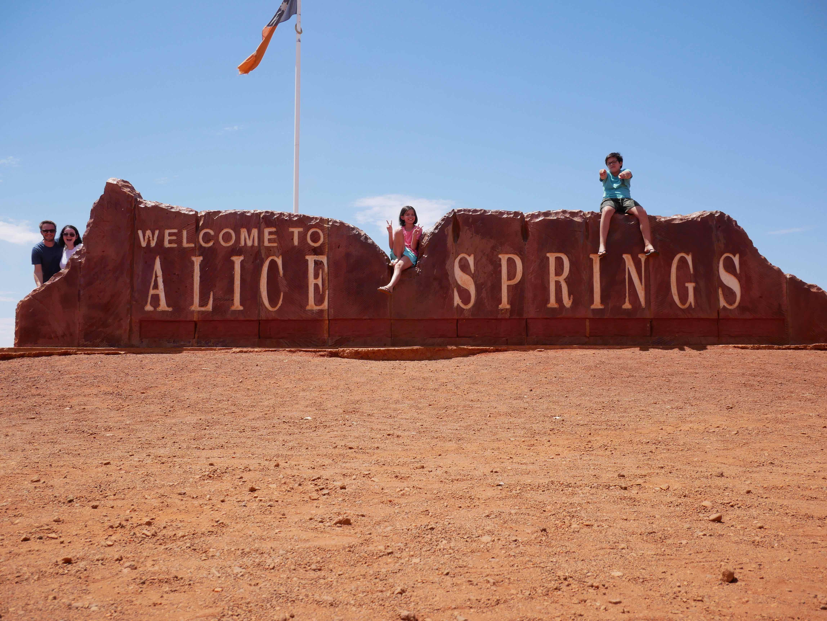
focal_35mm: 36
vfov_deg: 39.7
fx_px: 860
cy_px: 310
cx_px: 414
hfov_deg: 51.3
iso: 200
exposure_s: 1/400
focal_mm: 18
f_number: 8
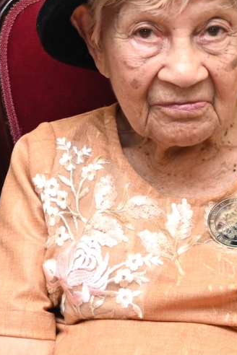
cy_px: 188
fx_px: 987
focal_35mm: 100
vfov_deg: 20.4
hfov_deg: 13.6
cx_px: 202
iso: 1600
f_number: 9
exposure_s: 1/160
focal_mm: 48
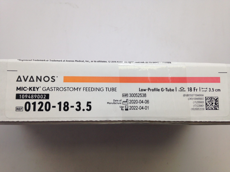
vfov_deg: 42.9
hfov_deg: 55.4
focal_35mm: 33
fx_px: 219
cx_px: 115
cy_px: 86
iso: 50
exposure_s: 1/60
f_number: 2.4
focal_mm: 4.12
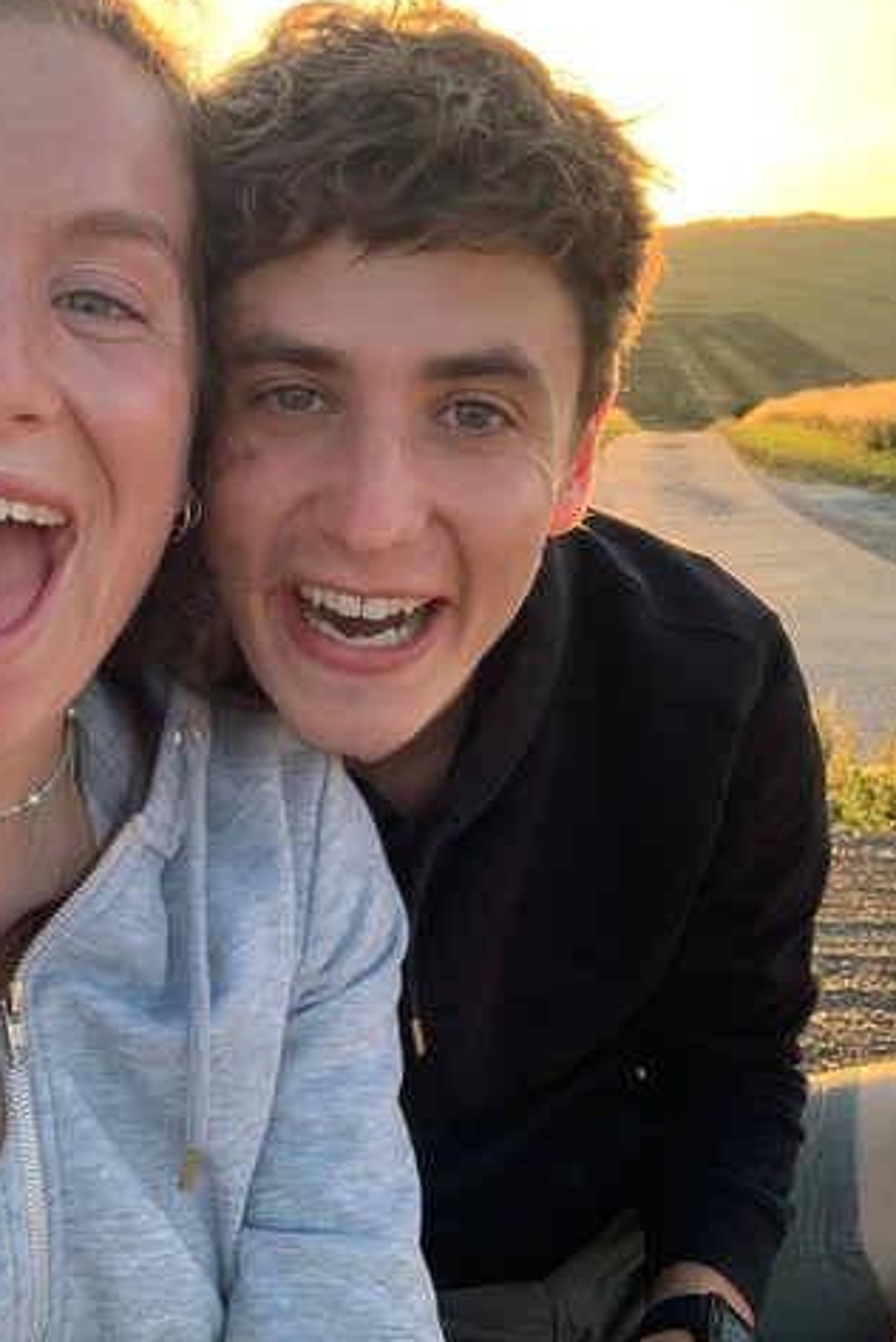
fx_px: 1677
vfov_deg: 43.6
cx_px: 323
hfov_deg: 29.8
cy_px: 664
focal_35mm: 45
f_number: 2.2
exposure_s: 1/121
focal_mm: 2.87
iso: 16
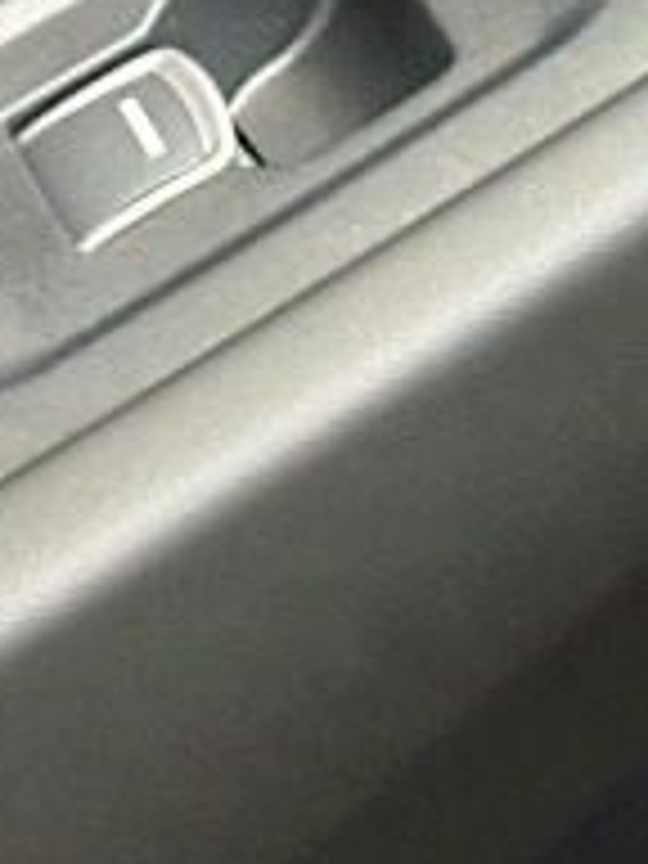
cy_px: -819
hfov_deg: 5.8
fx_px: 6390
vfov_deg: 7.5
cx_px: 436
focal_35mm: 256
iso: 640
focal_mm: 6.86
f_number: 1.78
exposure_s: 1/30
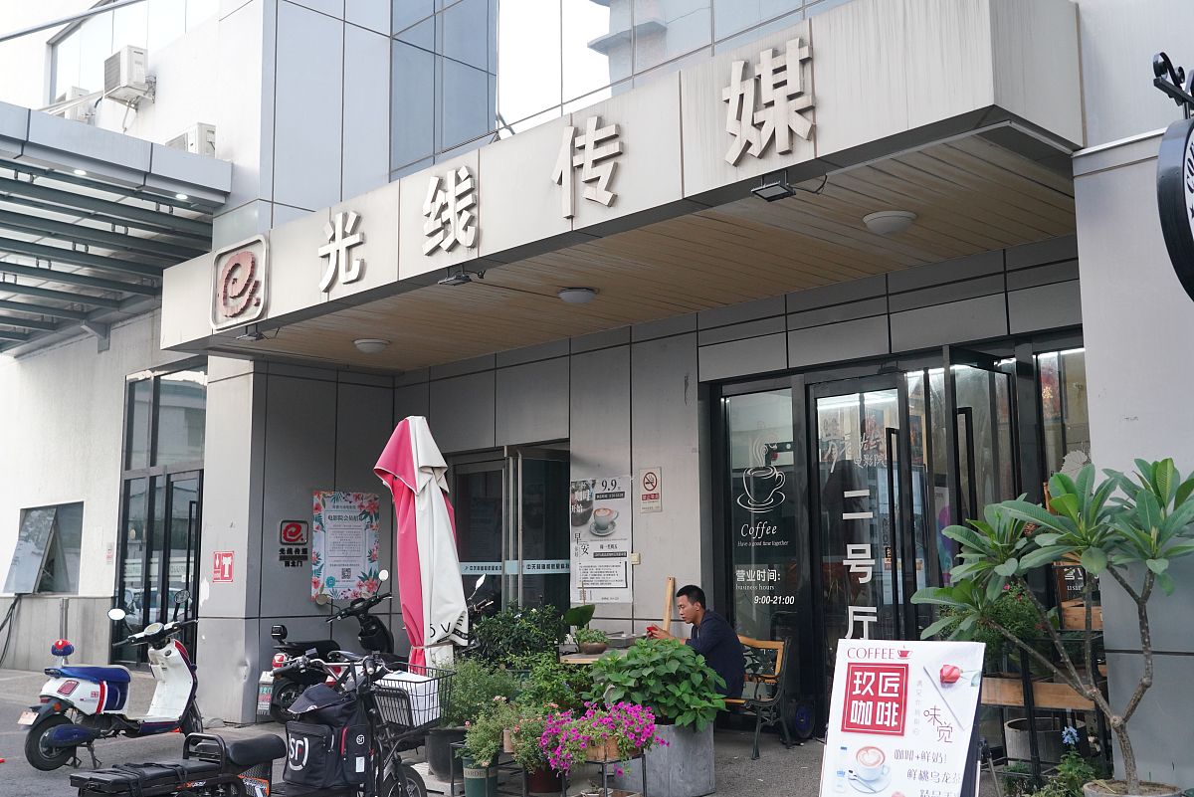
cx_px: 597
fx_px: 1194
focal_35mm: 36
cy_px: 398
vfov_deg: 36.9
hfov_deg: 53.1
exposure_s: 1/200
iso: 2500
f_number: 5
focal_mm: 36
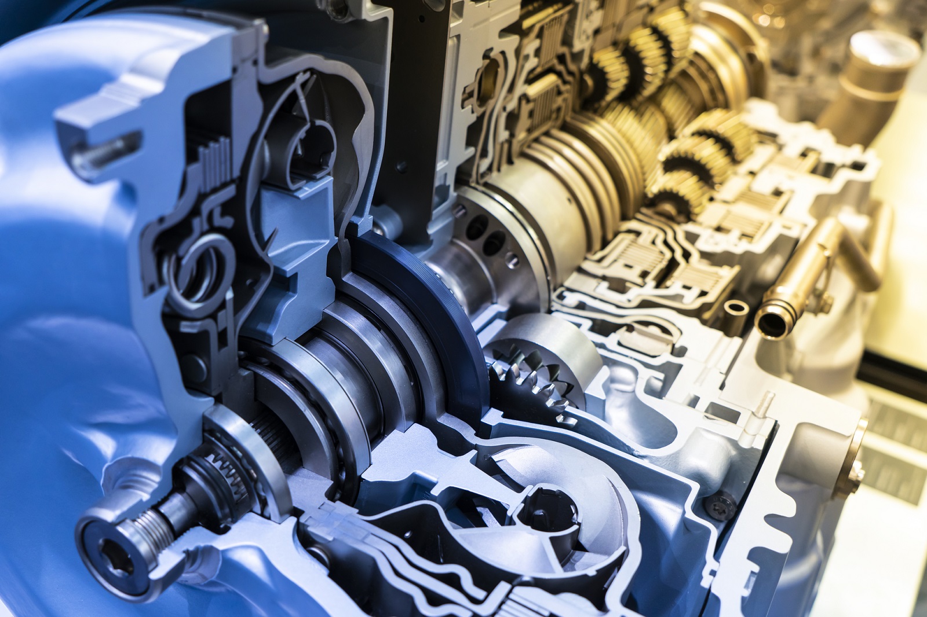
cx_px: 464
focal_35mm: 40
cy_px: 308
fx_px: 1030
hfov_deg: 48.5
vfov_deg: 33.4
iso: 320
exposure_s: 1/60
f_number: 4
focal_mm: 40
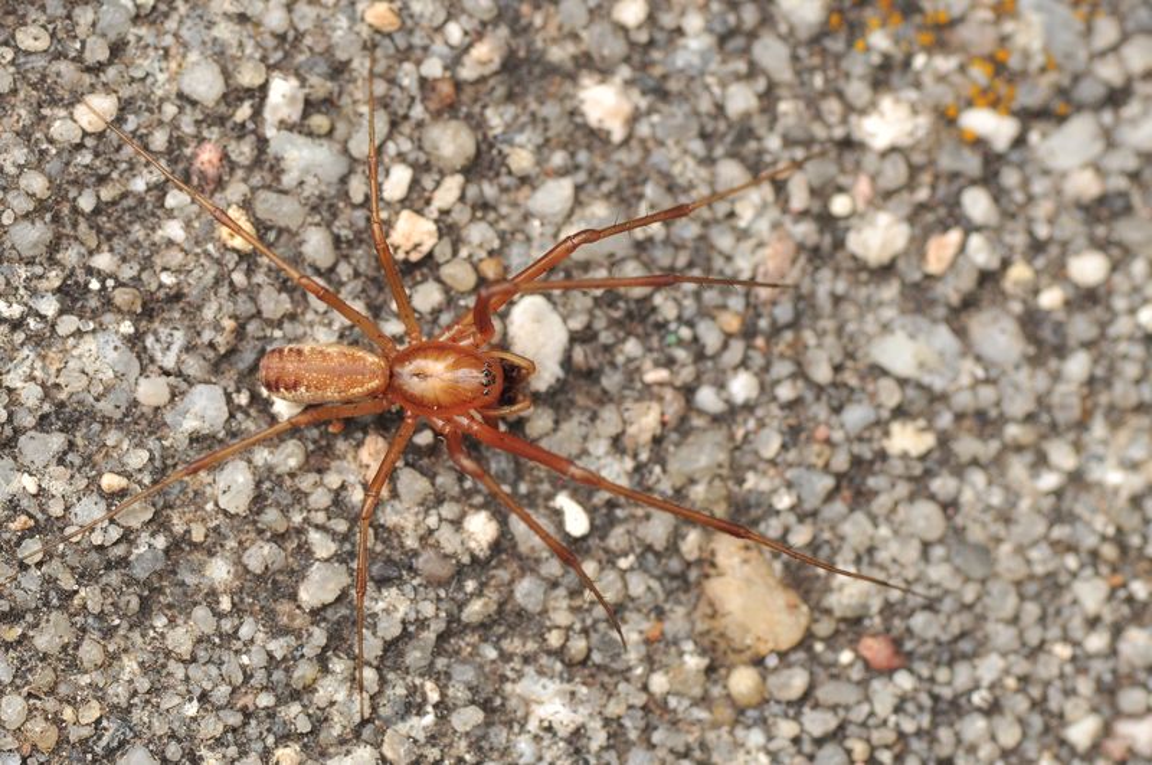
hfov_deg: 13.7
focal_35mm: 150
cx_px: 576
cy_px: 382
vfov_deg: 9.1
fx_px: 4793
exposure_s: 1/125
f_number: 14
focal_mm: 100
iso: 400
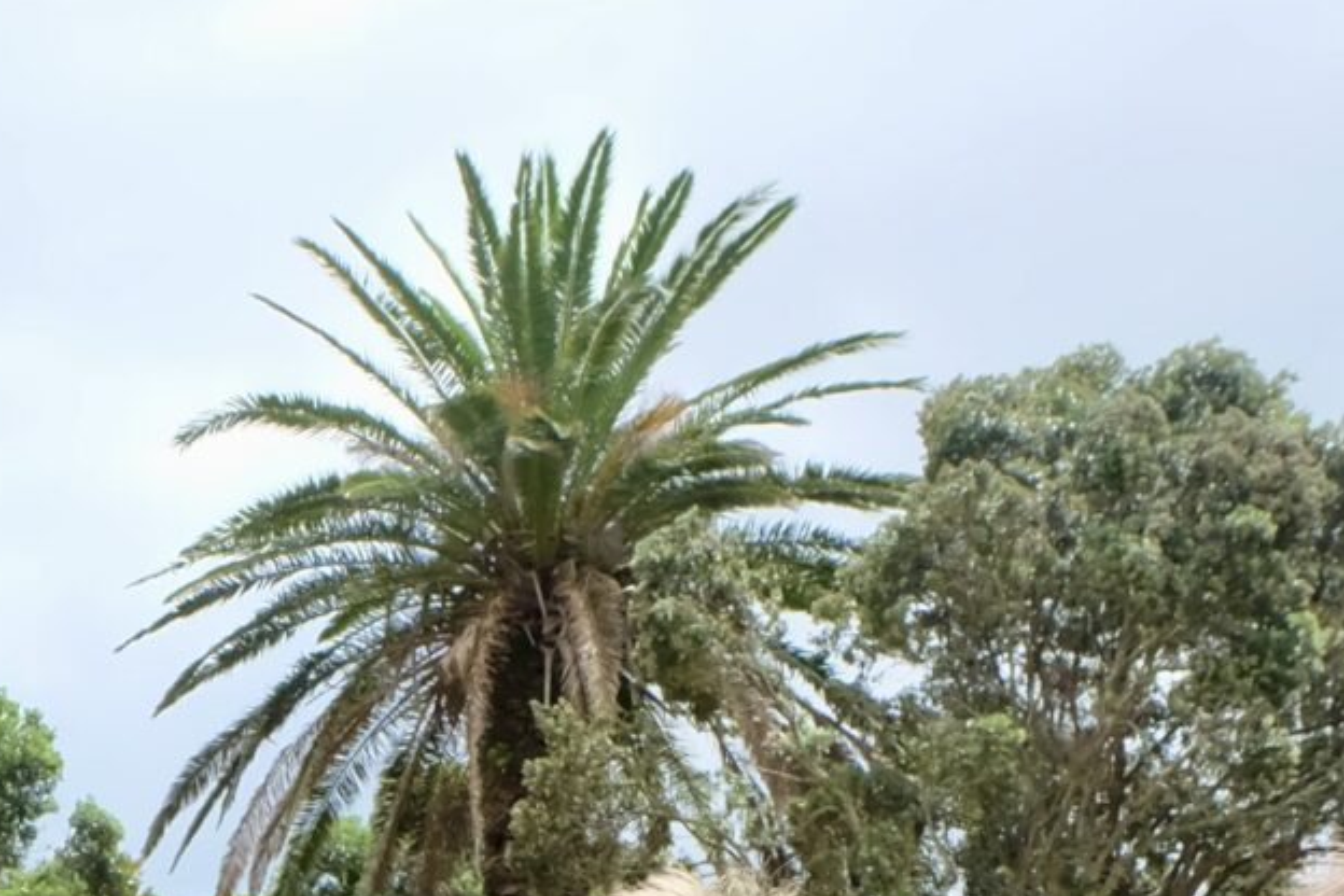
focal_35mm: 123
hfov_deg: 16.0
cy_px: 1797
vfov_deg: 10.3
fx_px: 4592
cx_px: -239
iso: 400
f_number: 8
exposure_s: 1/420
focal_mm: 20.1
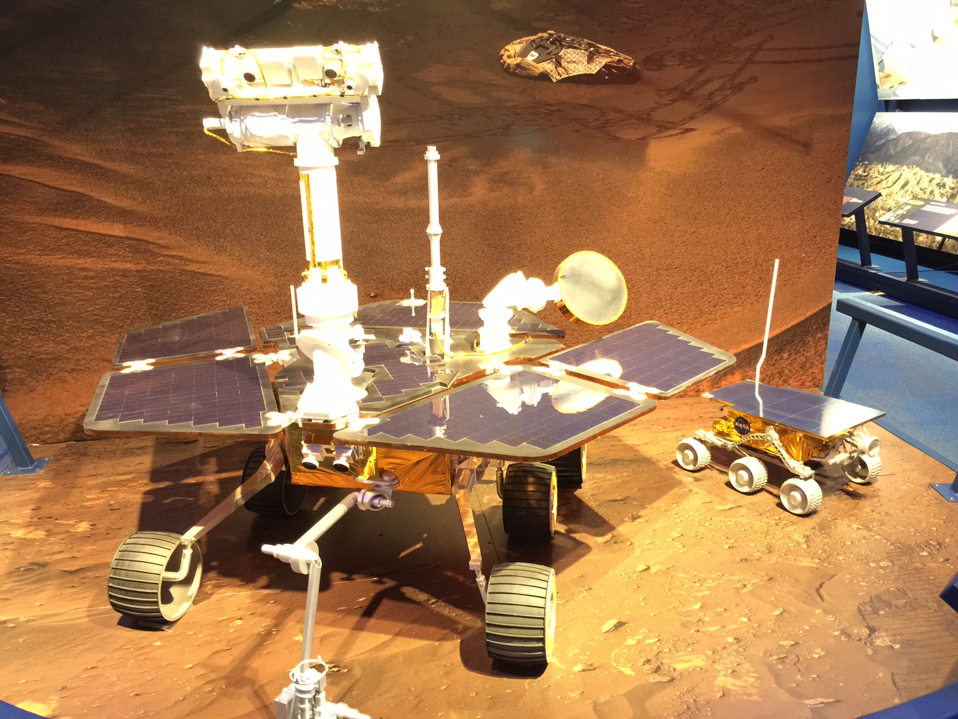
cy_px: 360
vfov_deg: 48.2
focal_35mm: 29
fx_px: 803
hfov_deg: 61.7
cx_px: 479
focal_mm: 4.15
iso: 125
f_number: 2.2
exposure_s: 1/4
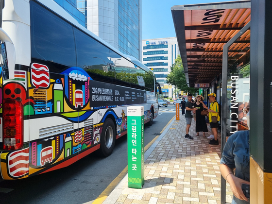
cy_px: 102
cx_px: 136
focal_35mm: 26
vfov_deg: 53.1
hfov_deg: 67.3
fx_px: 204
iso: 50
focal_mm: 5.4
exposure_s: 1/1248
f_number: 1.8
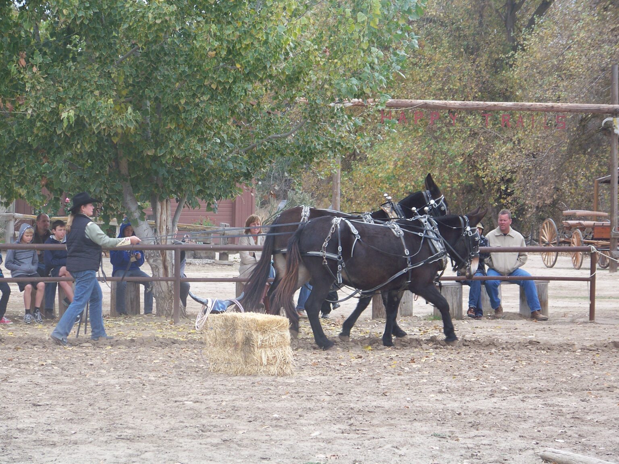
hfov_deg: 10.7
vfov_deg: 8.1
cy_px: 232
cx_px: 310
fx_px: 3290
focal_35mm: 184
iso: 64
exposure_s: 1/160
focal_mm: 29.3
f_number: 3.6
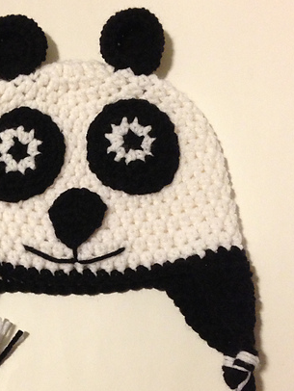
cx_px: 81
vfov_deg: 36.7
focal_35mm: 52
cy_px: 223
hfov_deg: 27.7
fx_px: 588
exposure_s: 1/20
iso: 400
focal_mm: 4.13
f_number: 2.4
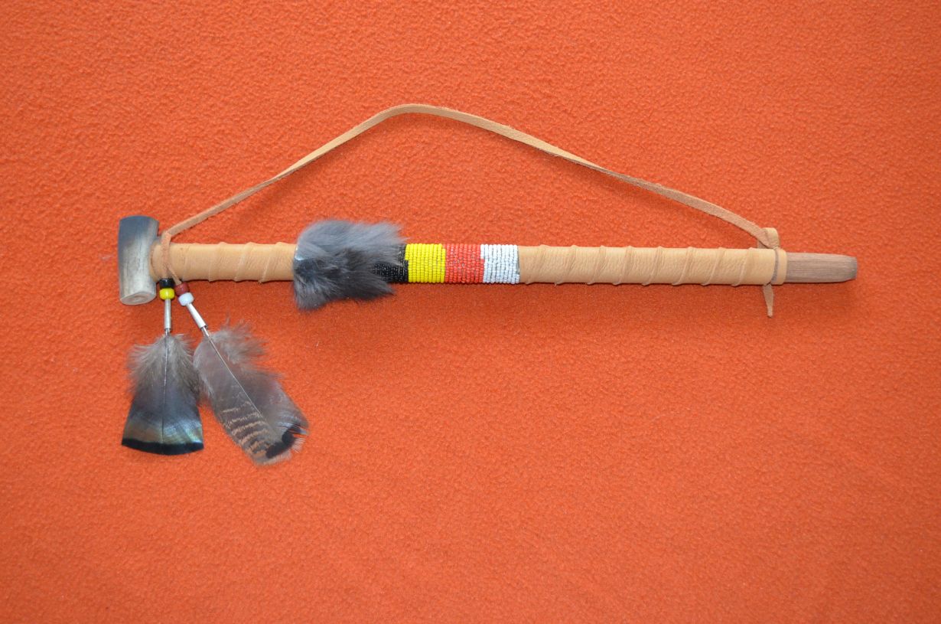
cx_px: 470
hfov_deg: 46.5
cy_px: 312
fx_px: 1096
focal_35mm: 42
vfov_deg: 31.8
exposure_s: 1/60
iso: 3200
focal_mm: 28
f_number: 4.5
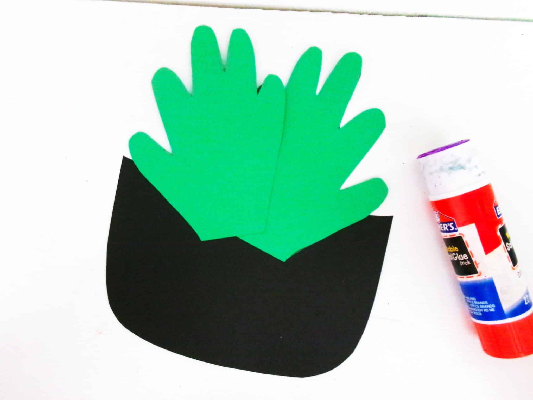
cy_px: 200
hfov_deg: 63.4
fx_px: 431
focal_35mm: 28
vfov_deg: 49.7
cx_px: 266
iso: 800
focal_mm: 5.1
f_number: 3.9
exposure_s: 1/7
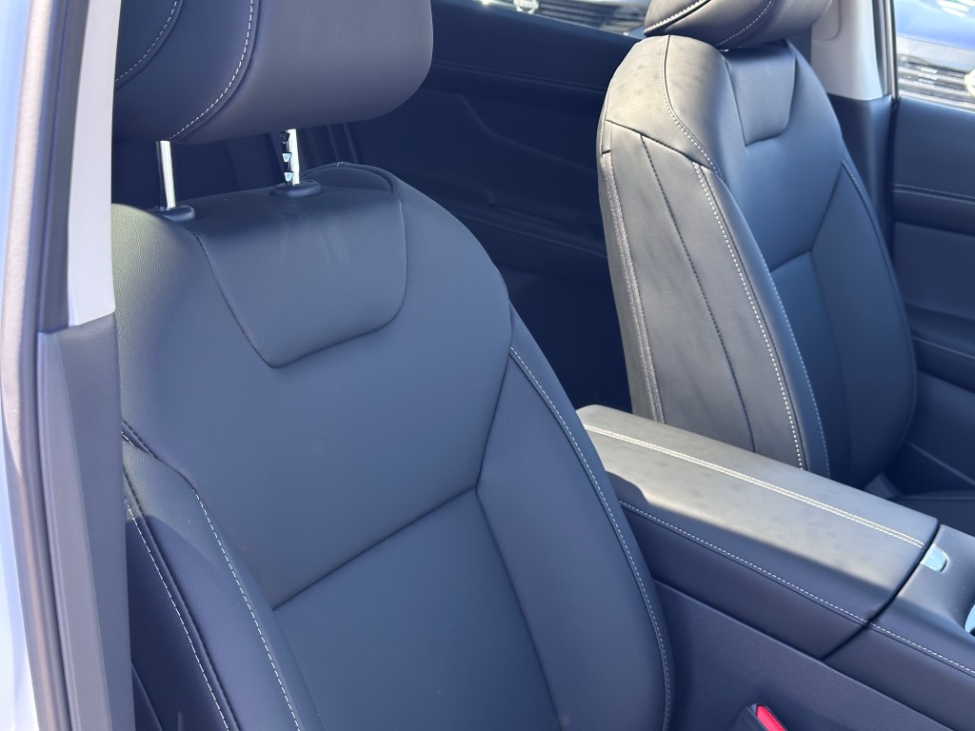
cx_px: 488
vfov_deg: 30.3
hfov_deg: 39.7
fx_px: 1352
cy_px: 366
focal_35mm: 48
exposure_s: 1/162
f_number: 1.78
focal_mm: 6.86
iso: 80
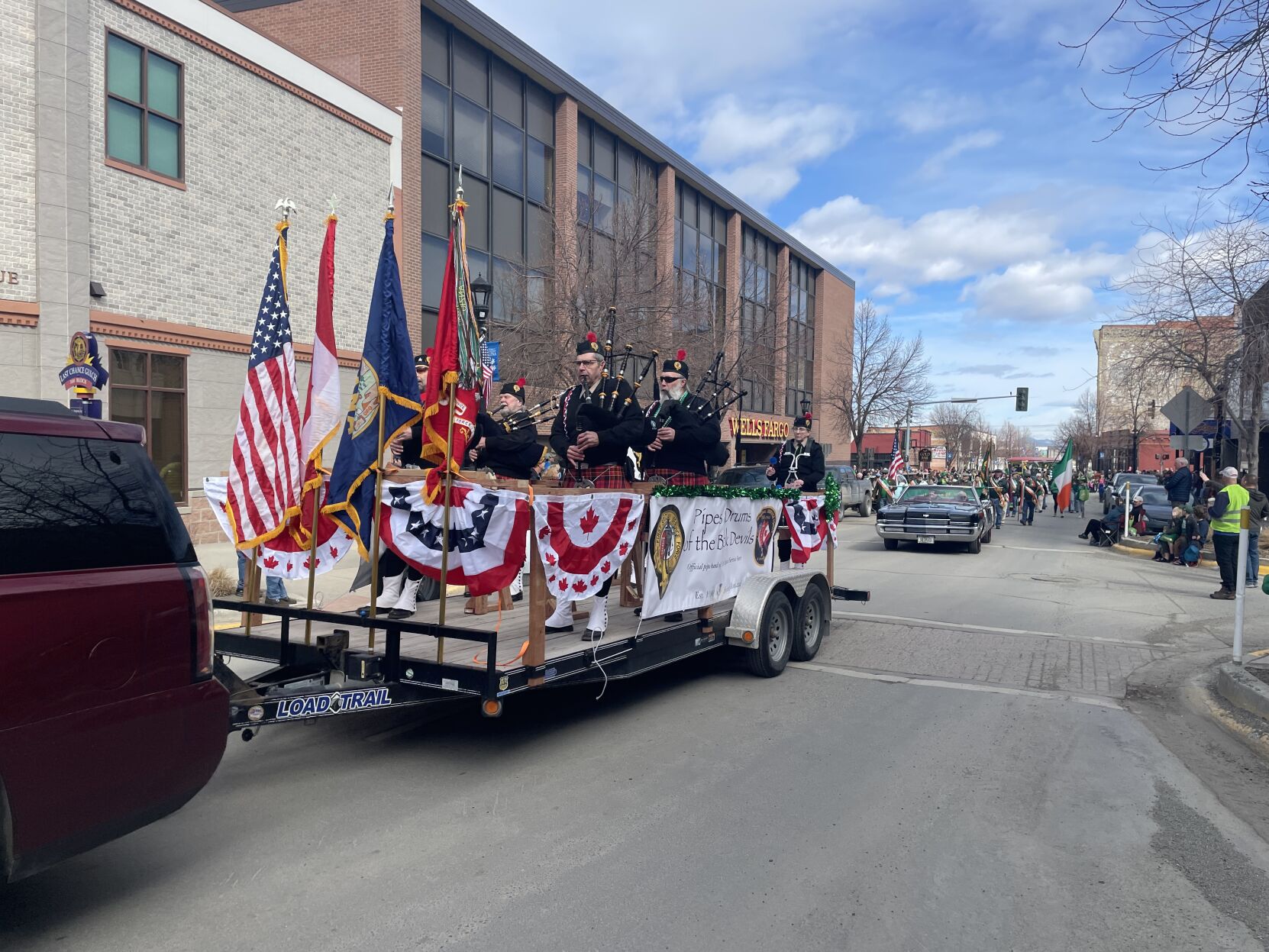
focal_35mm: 26
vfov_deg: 53.1
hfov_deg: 67.3
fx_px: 953
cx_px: 634
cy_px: 476
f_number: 1.6
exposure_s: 1/2212
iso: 32
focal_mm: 4.2
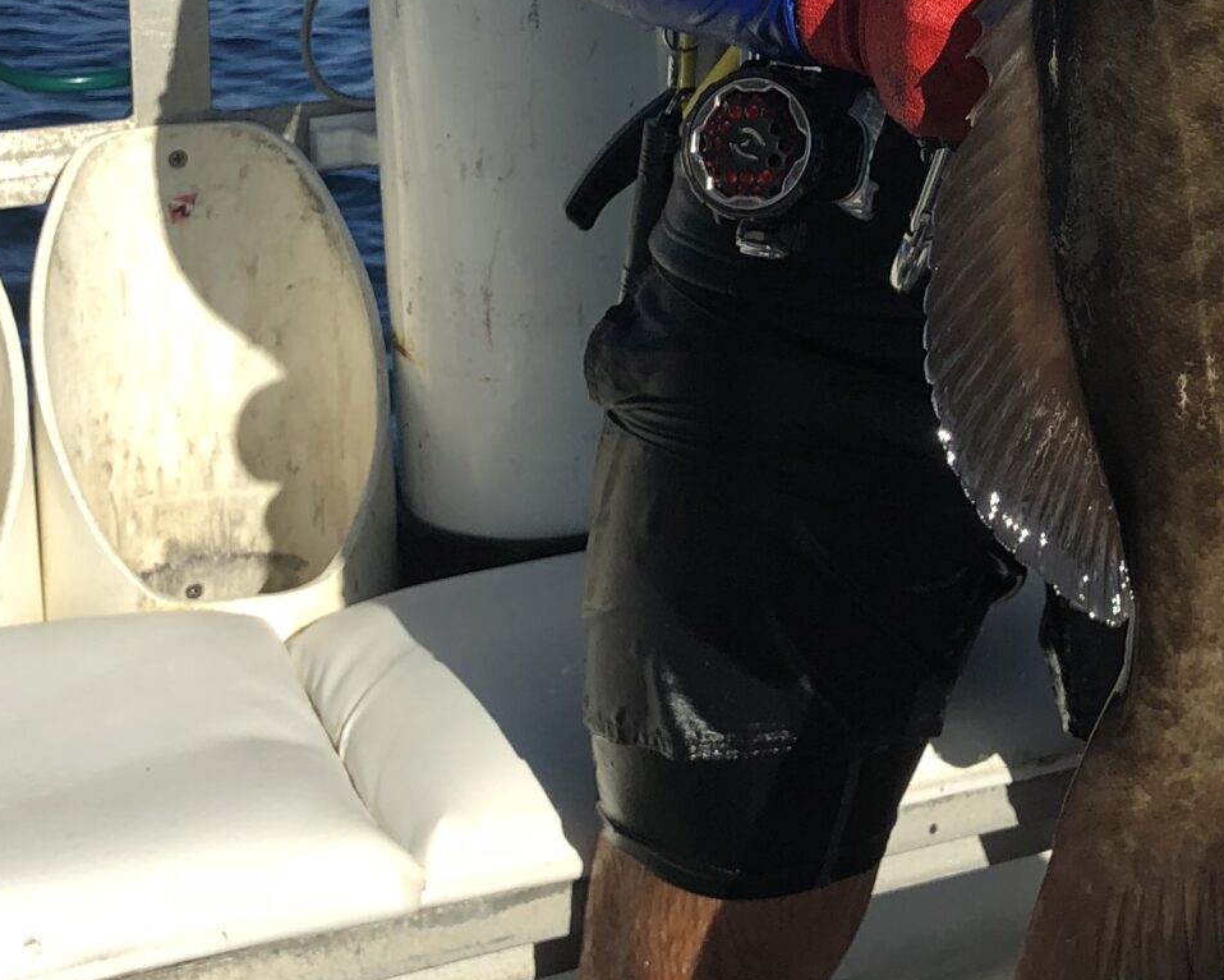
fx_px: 2645
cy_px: -100
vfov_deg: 20.0
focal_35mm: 73
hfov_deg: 25.2
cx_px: 1126
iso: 20
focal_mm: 4
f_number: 1.8
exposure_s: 1/2000
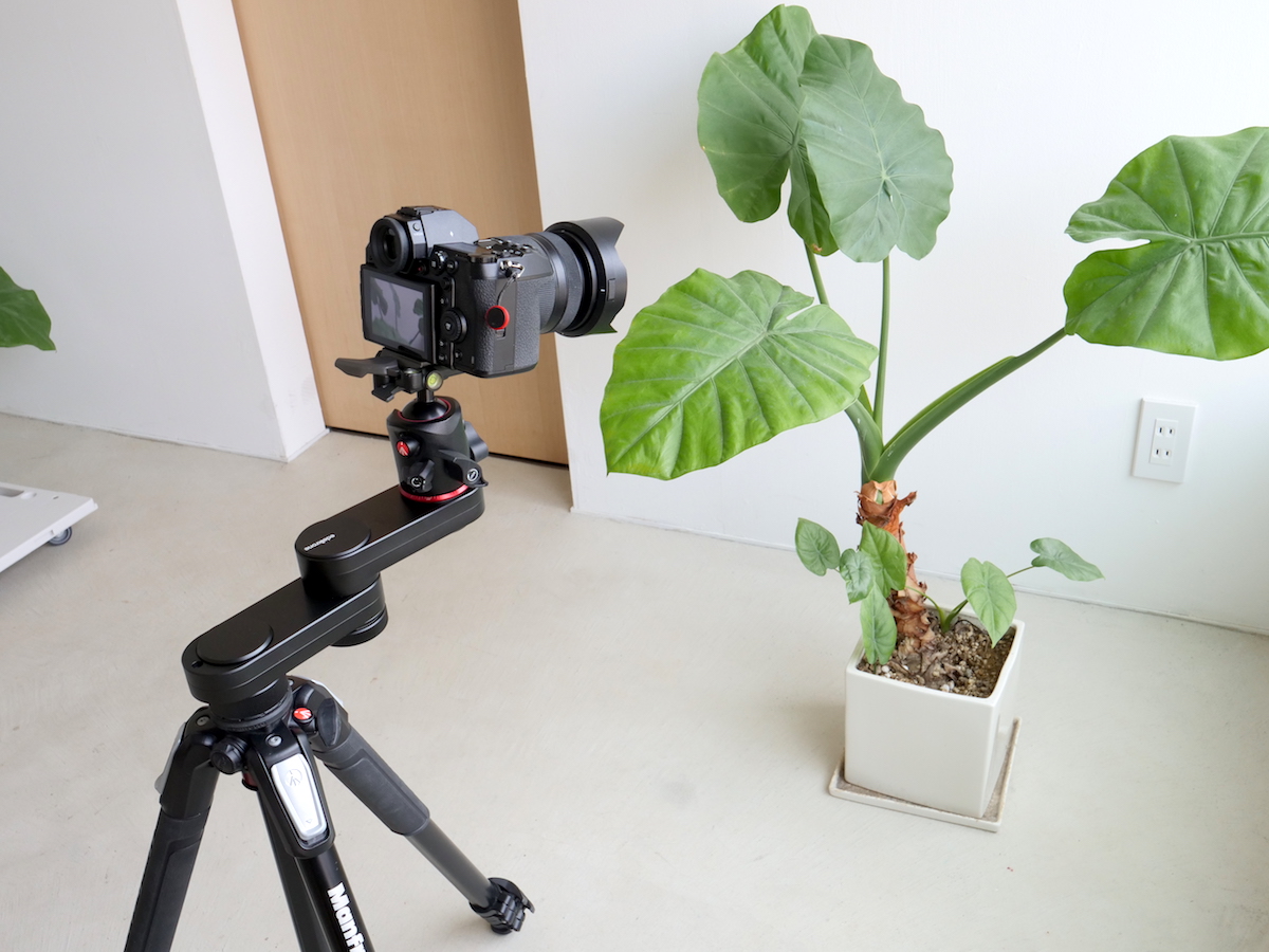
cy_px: 476
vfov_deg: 44.2
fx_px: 1173
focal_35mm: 32
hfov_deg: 56.8
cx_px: 634
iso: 500
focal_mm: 16
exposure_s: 1/60
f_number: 7.1
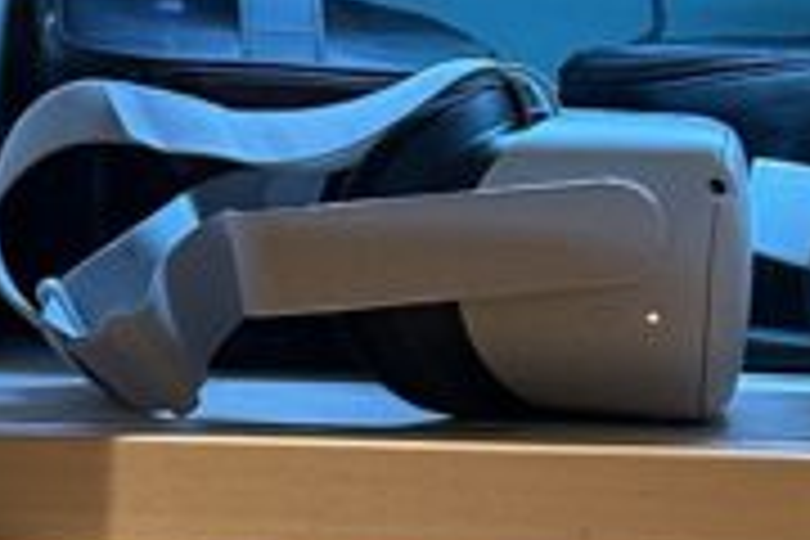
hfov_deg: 14.1
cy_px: 22
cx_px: -81
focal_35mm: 142
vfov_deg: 9.6
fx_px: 3195
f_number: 1.78
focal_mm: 6.86
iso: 250
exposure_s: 1/50
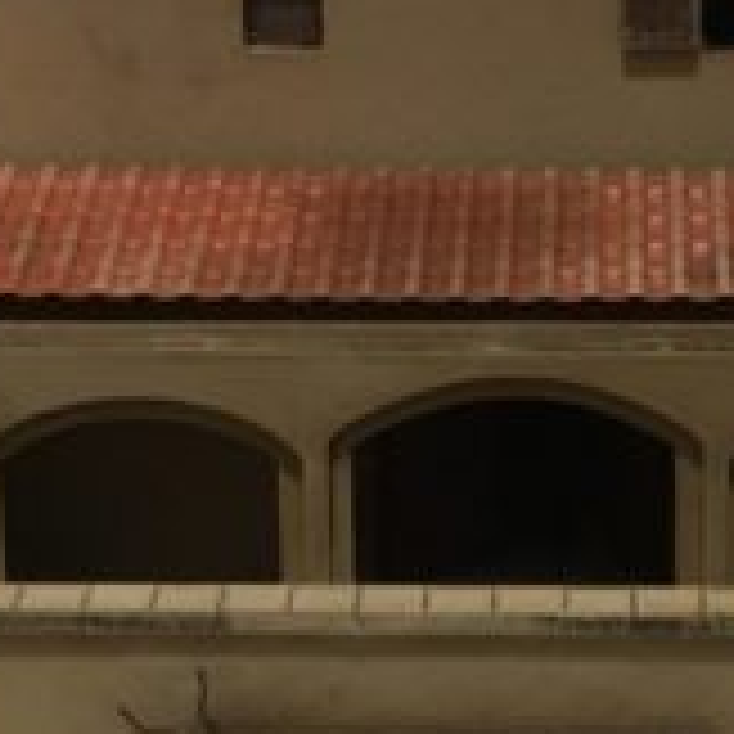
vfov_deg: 14.4
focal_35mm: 121
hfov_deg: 14.3
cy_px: 423
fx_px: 2903
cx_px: 581
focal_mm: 4.15
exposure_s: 1/33
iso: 160
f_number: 2.2
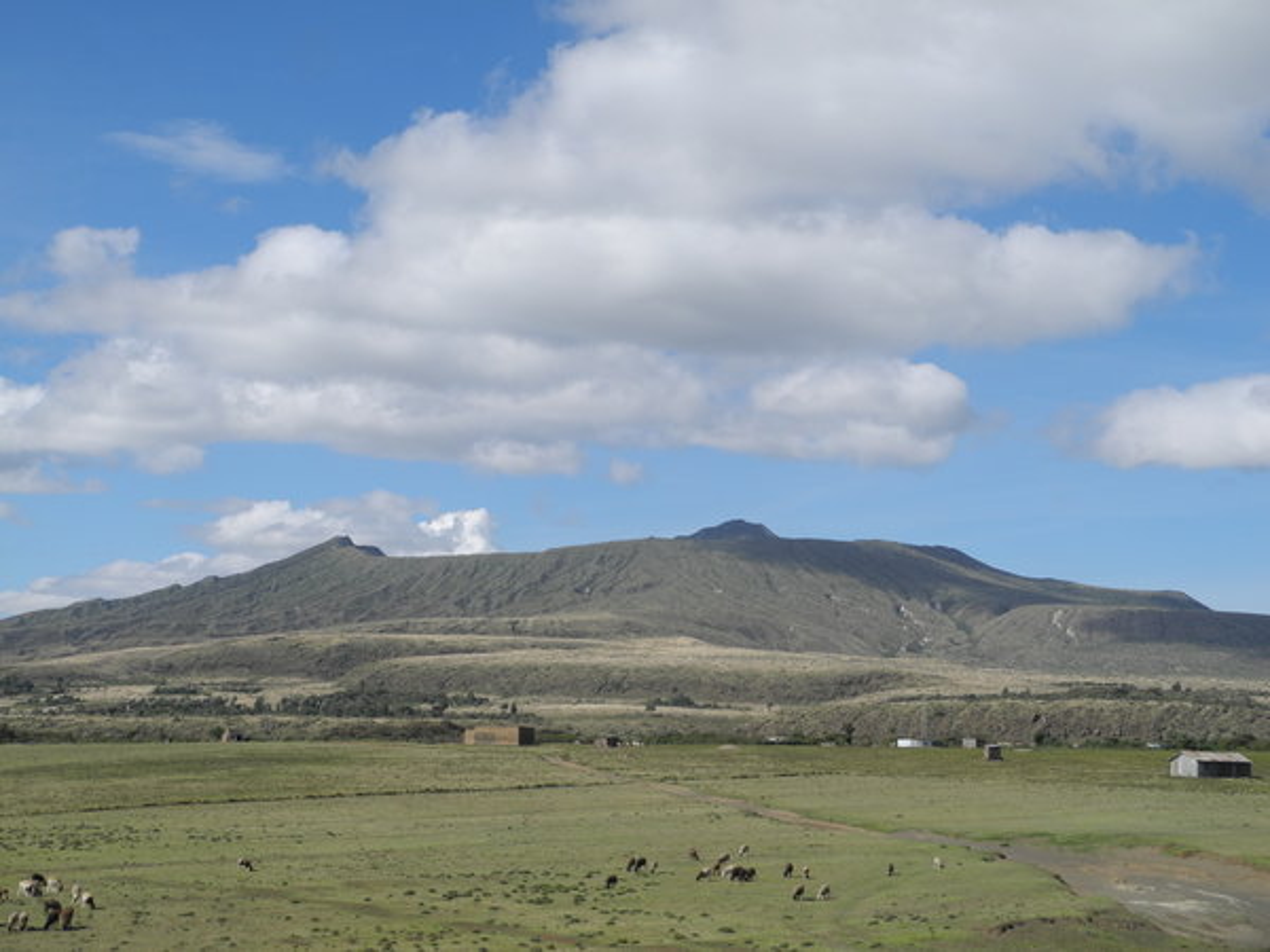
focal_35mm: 55
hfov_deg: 34.9
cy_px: 476
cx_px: 635
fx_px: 2018
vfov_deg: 26.6
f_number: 4.5
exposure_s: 1/920
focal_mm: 11.8
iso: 100
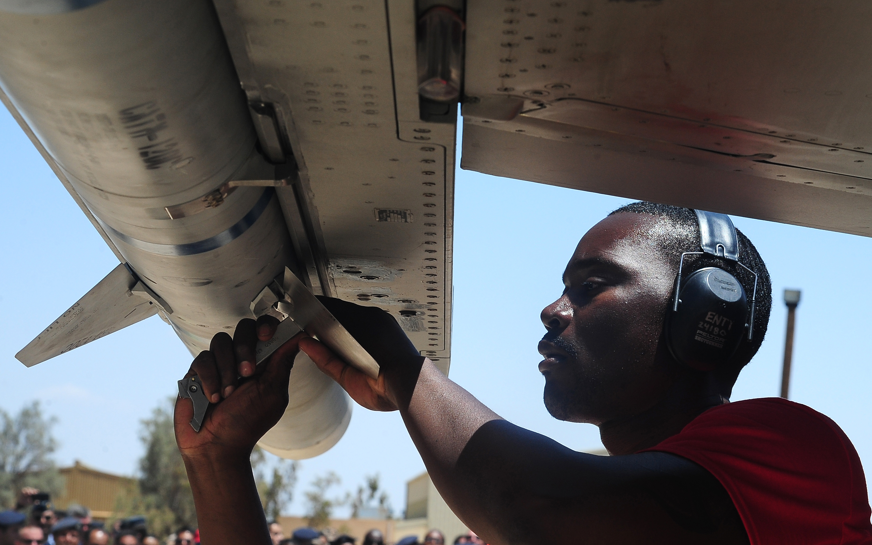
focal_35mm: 112
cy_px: 371
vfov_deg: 11.7
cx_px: 491
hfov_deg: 18.6
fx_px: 2661
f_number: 11
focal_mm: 85
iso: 500
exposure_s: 1/250
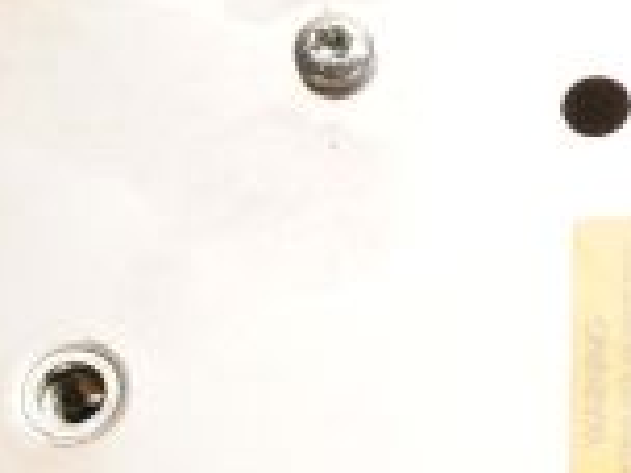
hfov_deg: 9.8
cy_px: 413
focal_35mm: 189
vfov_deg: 7.8
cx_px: 1237
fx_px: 3445
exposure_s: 1/160
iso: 320
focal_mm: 50
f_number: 18
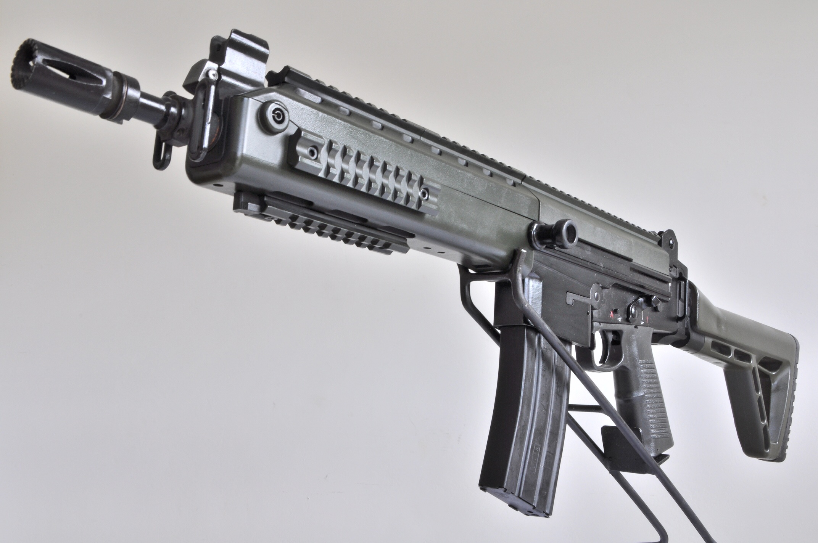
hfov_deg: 49.6
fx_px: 885
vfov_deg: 34.1
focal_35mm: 39
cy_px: 272
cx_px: 409
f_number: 25
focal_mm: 26
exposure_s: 1/4
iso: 200
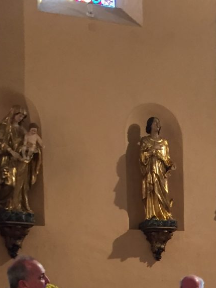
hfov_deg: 16.1
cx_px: 245
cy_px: 375
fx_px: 740
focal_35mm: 89
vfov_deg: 20.1
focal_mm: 4.15
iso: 160
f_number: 2.2
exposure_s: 1/33
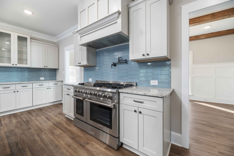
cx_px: 117
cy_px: 78
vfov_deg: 81.1
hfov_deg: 104.3
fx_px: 91
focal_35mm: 14
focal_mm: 14
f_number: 6.3
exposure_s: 1/8
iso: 320
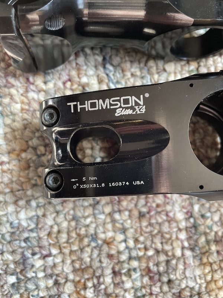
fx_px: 223
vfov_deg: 67.3
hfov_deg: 53.1
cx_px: 112
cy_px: 149
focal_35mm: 26
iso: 125
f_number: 1.6
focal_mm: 4.2
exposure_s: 1/121
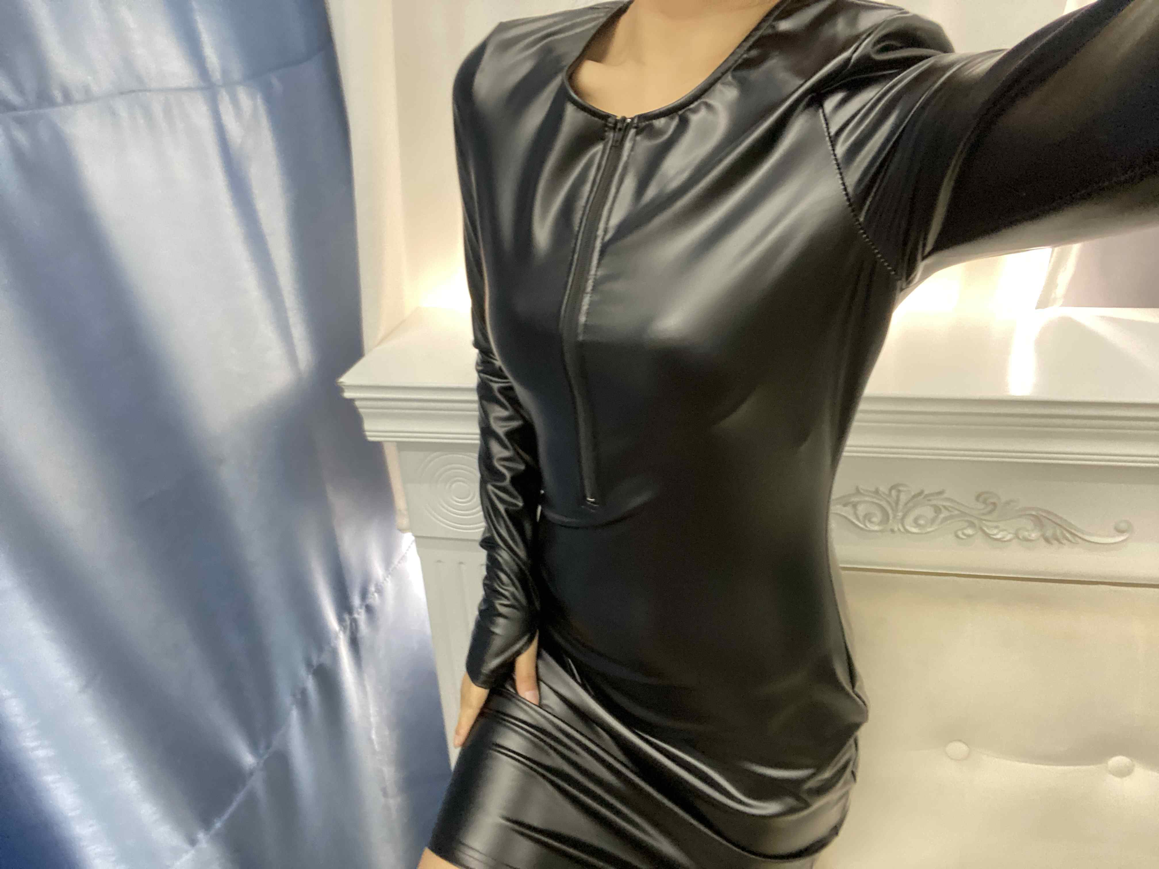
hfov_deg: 73.9
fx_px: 770
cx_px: 580
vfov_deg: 58.9
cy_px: 434
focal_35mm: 23
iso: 500
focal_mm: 2.71
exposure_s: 1/25
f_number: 2.2
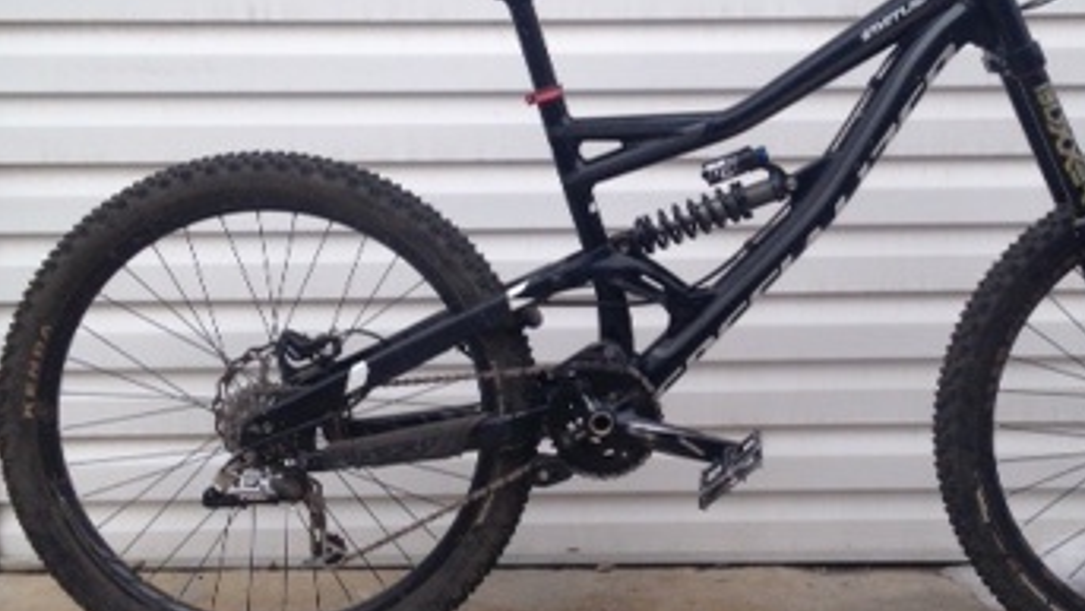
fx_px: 1928
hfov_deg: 31.1
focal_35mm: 67
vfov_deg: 18.0
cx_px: 747
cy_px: 241
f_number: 2.4
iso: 50
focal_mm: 4.12
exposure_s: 1/120
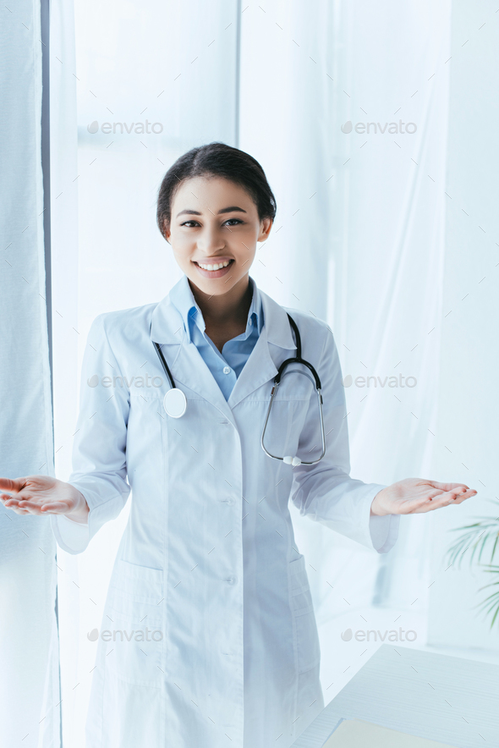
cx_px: 250
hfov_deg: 27.0
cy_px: 374
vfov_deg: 39.6
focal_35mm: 50
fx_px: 1039
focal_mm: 50
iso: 320
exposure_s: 1/160
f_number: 4
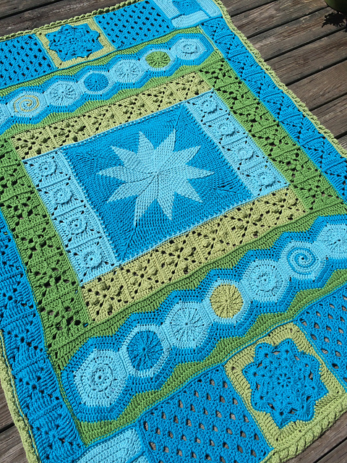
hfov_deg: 46.8
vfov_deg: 60.0
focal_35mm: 30
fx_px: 401
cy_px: 232
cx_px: 174
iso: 40
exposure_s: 1/4566
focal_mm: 4.12
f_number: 2.2
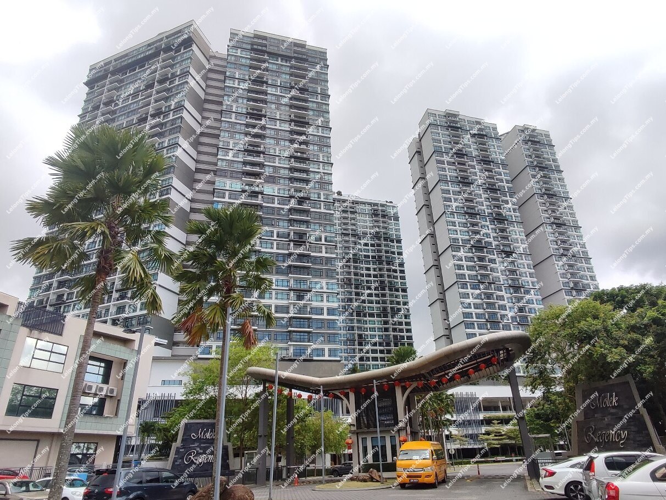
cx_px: 333
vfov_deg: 78.1
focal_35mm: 16
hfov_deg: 94.5
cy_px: 250
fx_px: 308
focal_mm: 1.65
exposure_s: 1/621
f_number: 2.2
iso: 50
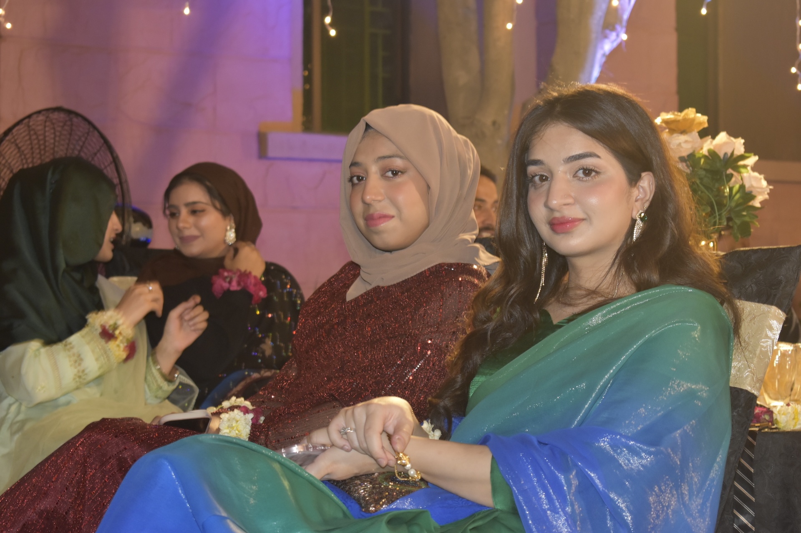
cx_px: 400
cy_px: 266
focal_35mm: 82
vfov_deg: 16.5
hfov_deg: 24.6
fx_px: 1835
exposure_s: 1/30
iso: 1400
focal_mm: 55
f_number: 5.6
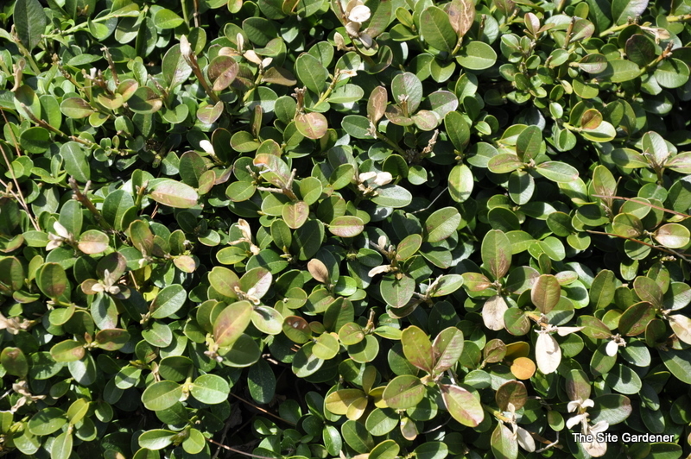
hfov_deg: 13.1
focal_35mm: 158
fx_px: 3021
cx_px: 346
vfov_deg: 8.7
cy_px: 230
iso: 200
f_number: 9
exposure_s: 1/320
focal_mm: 105
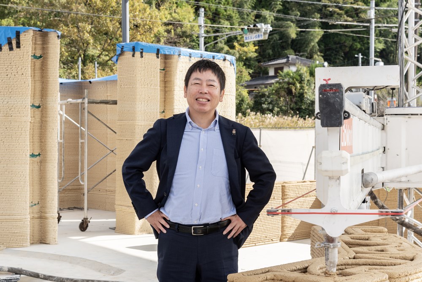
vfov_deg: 24.6
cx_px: 211
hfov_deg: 36.2
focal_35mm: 55
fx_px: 645
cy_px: 141
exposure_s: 1/125
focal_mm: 55
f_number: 10
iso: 100
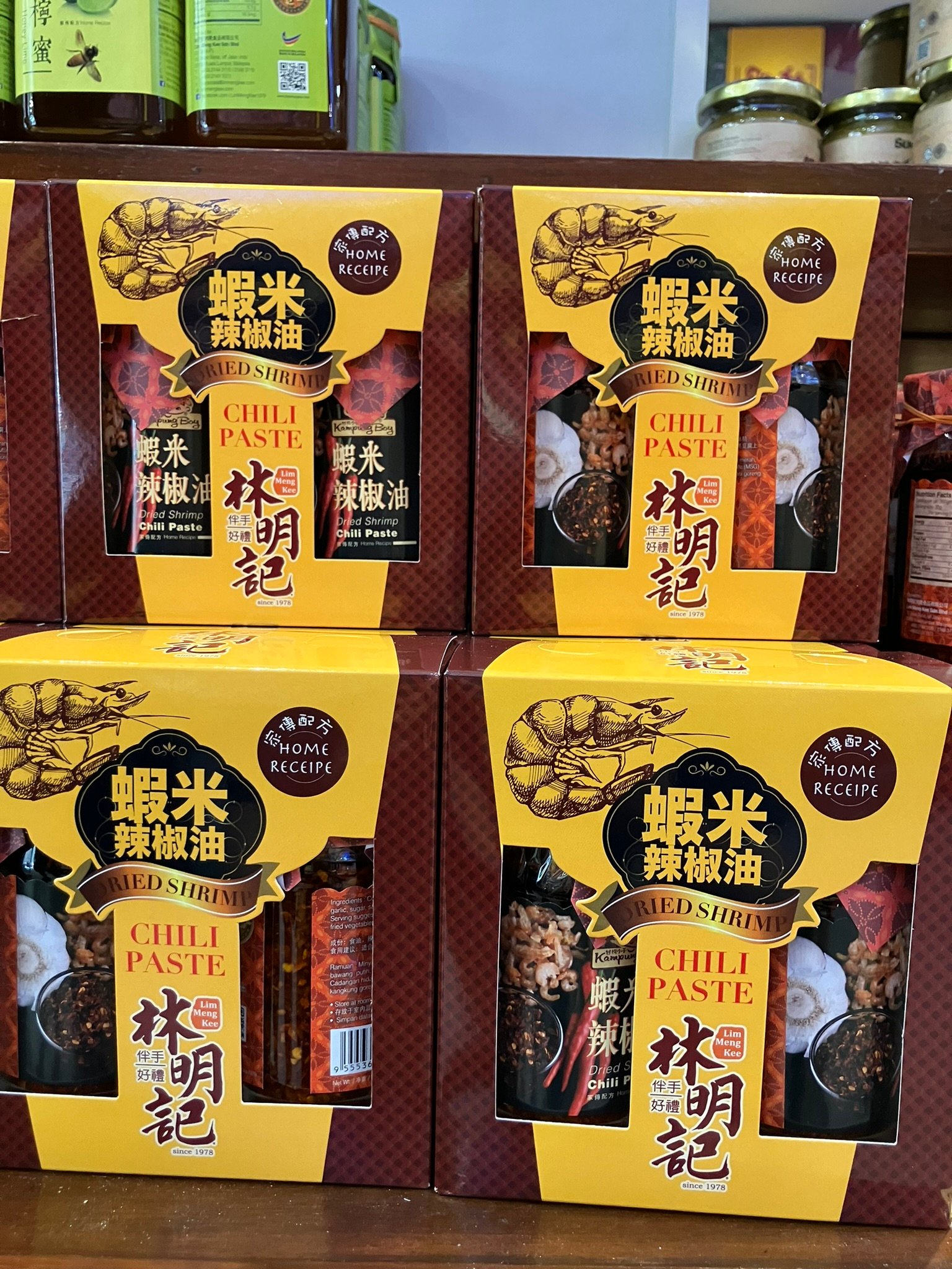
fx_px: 1027
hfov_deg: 49.7
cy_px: 634
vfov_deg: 63.4
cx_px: 476
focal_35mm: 28
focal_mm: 3.99
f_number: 1.8
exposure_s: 1/50
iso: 200
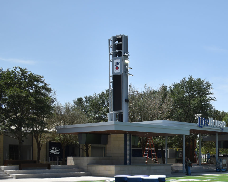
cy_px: 156
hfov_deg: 32.4
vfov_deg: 27.3
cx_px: 220
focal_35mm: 54
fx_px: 364
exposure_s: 1/1250
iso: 100
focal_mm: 18
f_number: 3.5
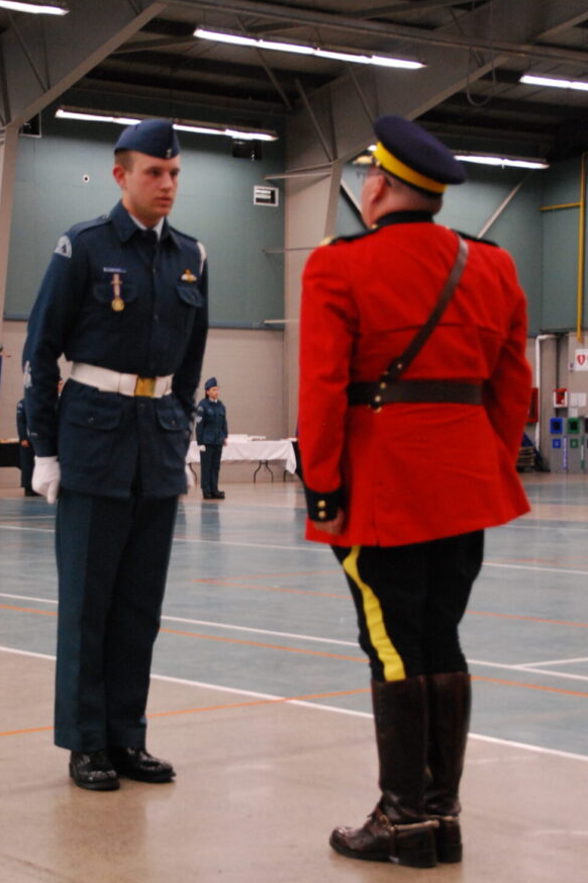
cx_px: 233
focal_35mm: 75
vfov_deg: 27.0
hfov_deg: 18.2
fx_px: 1837
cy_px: 470
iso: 1100
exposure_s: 1/30
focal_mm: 38
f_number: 4.5
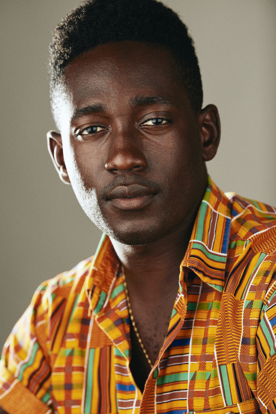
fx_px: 1838
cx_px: 138
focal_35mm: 160
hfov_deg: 8.6
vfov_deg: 12.8
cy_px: 207
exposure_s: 1/200
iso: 100
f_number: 4.5
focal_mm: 160
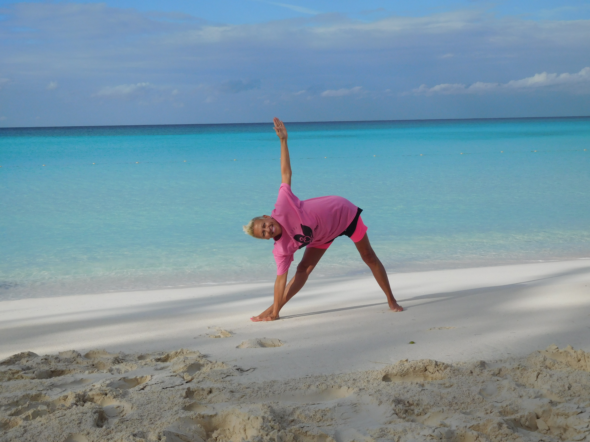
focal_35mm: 50
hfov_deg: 38.2
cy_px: 221
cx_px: 295
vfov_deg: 29.1
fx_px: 852
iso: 125
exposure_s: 1/500
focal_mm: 8.9
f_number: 8.2
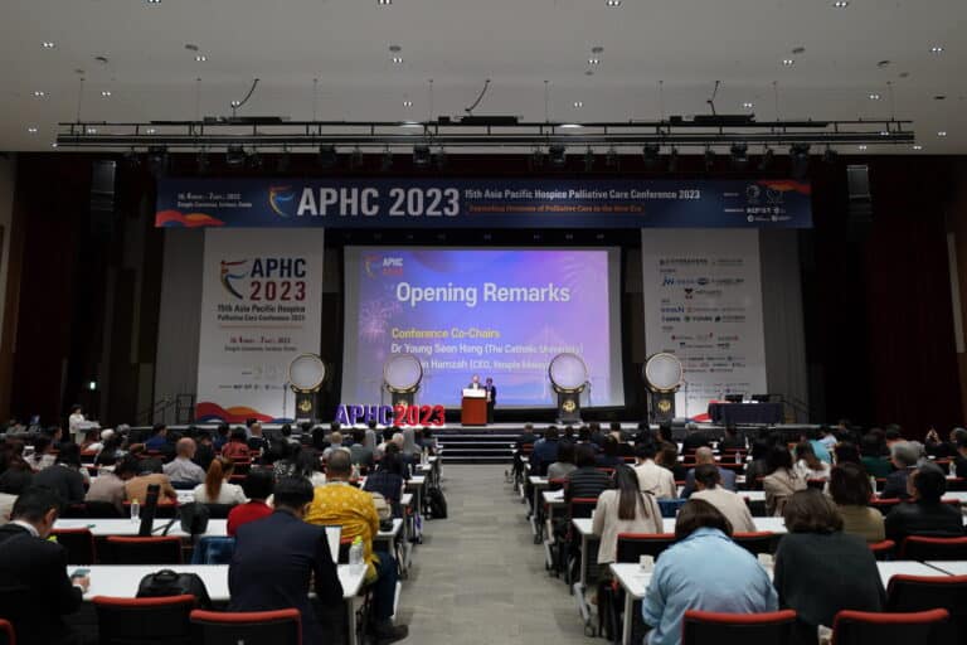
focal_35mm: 24
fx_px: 645
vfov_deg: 53.1
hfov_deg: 73.7
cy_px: 322
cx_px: 484
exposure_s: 1/160
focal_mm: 24
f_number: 2.8
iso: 1000
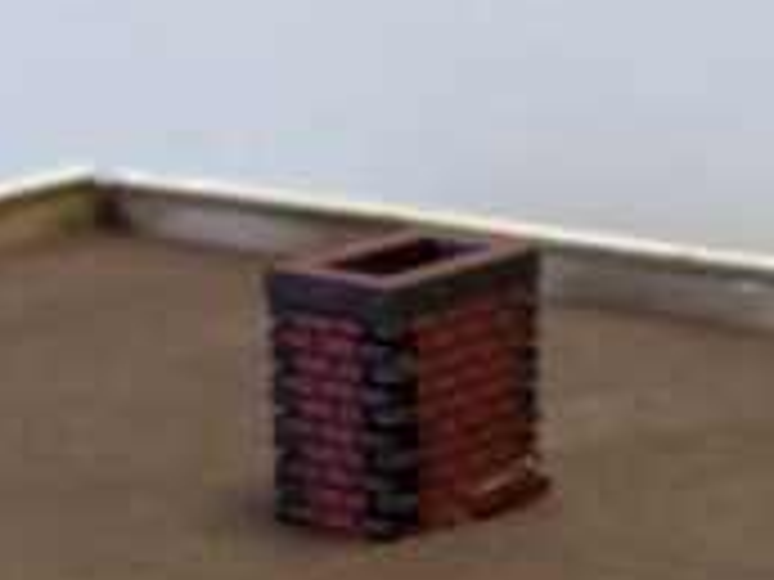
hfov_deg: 11.8
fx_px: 3734
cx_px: 634
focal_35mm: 167
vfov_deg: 8.4
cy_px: 1209
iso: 50
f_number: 1.8
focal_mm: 3.99
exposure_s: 1/50
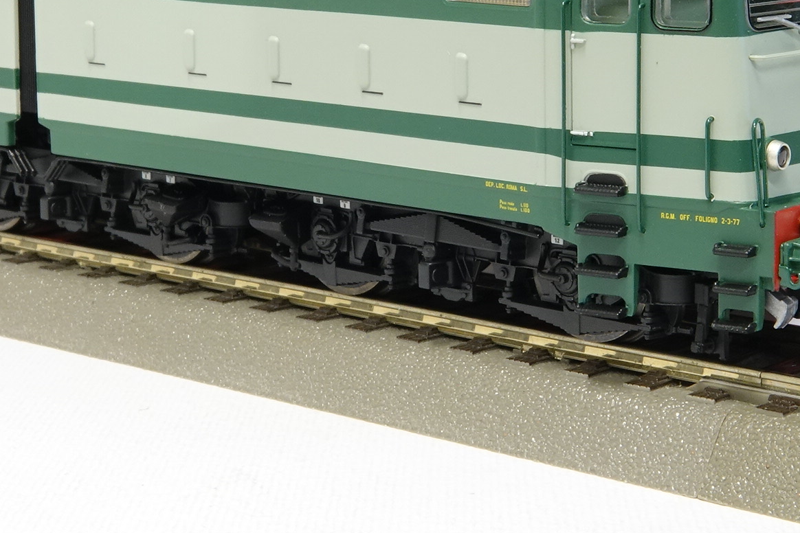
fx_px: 2089
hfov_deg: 21.7
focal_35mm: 94
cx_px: 445
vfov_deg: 14.5
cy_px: 97
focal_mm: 14.65
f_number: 13
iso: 400
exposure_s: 2
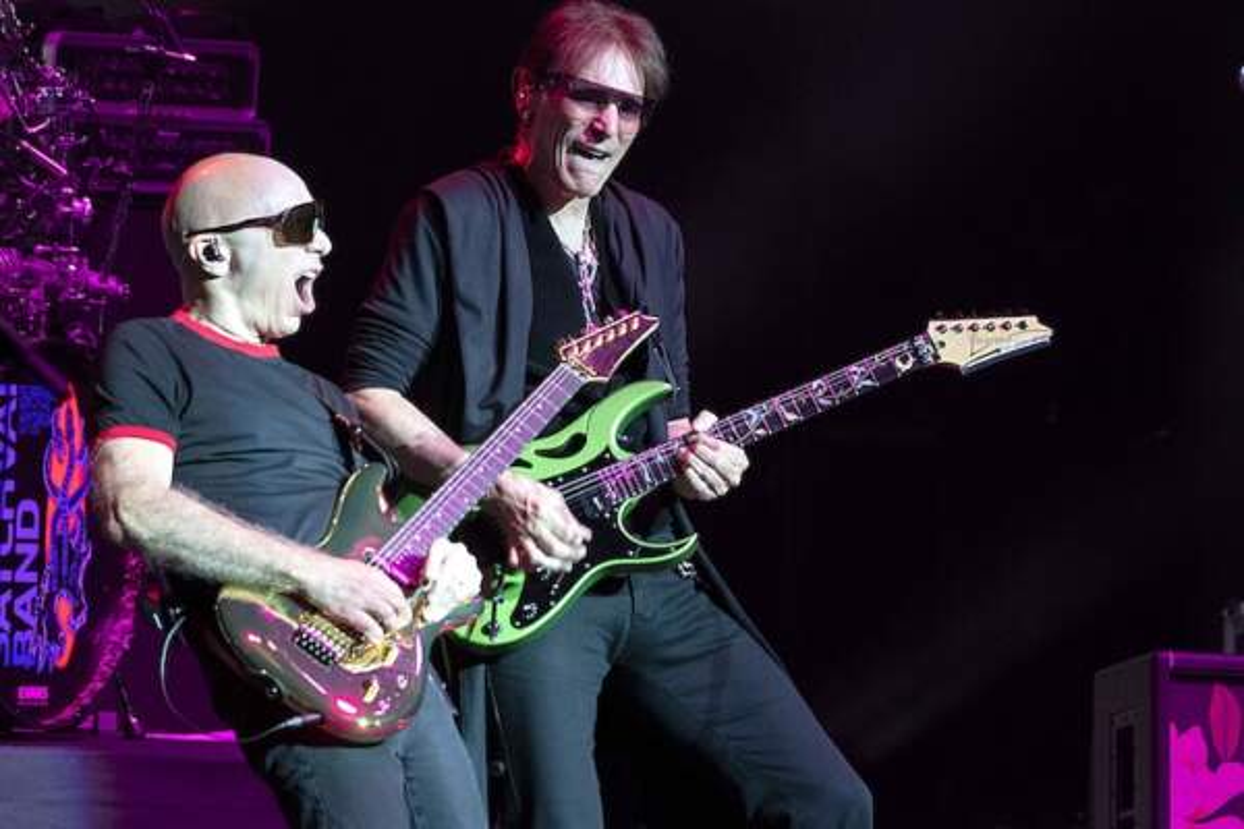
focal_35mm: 375
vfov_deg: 3.7
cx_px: 622
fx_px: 12957
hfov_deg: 5.5
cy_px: 414
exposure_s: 1/100
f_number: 5.6
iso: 1600
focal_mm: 250
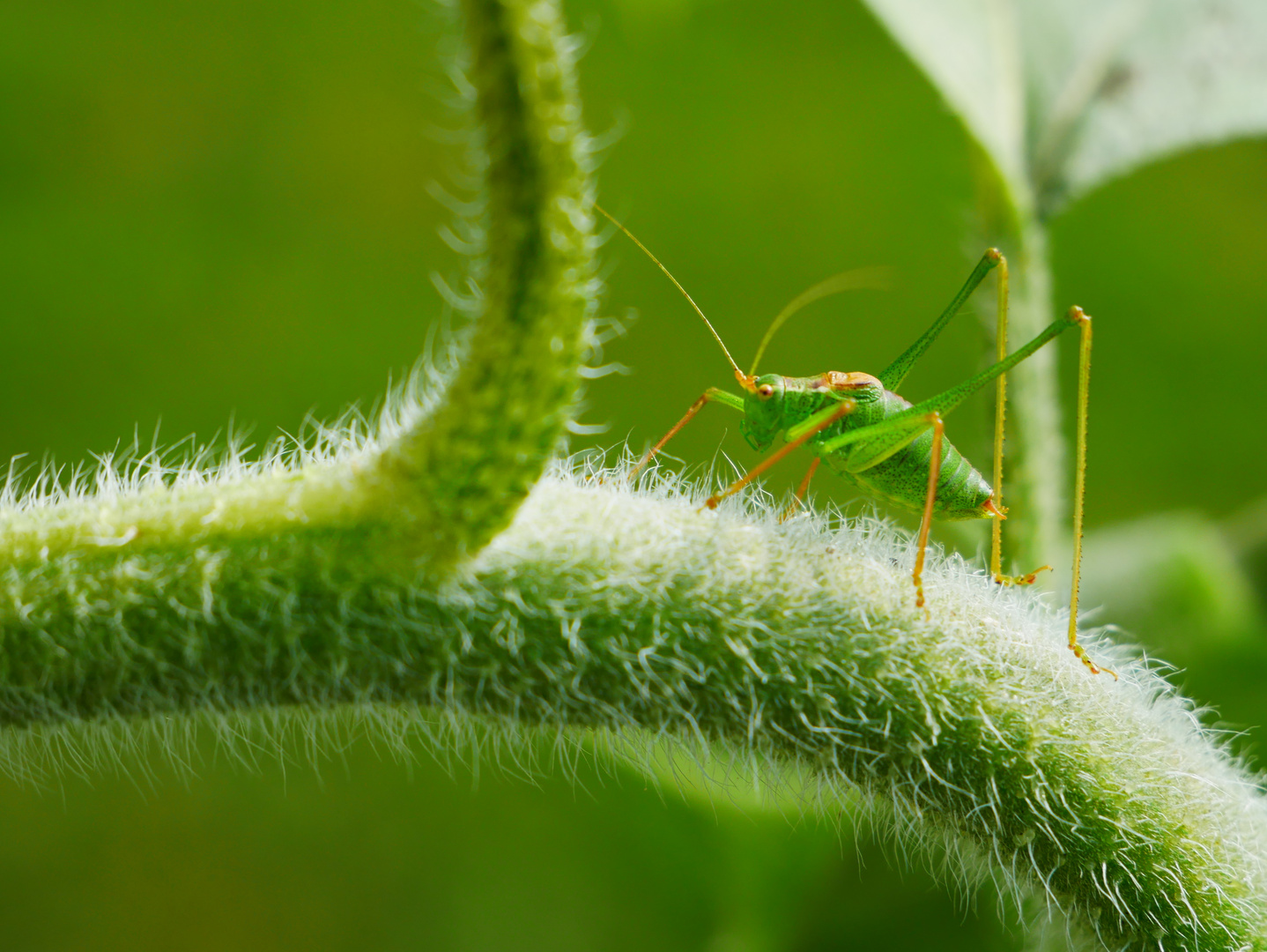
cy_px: 476
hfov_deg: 16.4
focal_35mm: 120
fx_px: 4394
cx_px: 634
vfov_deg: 12.4
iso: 200
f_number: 6.3
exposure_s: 1/250
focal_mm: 60
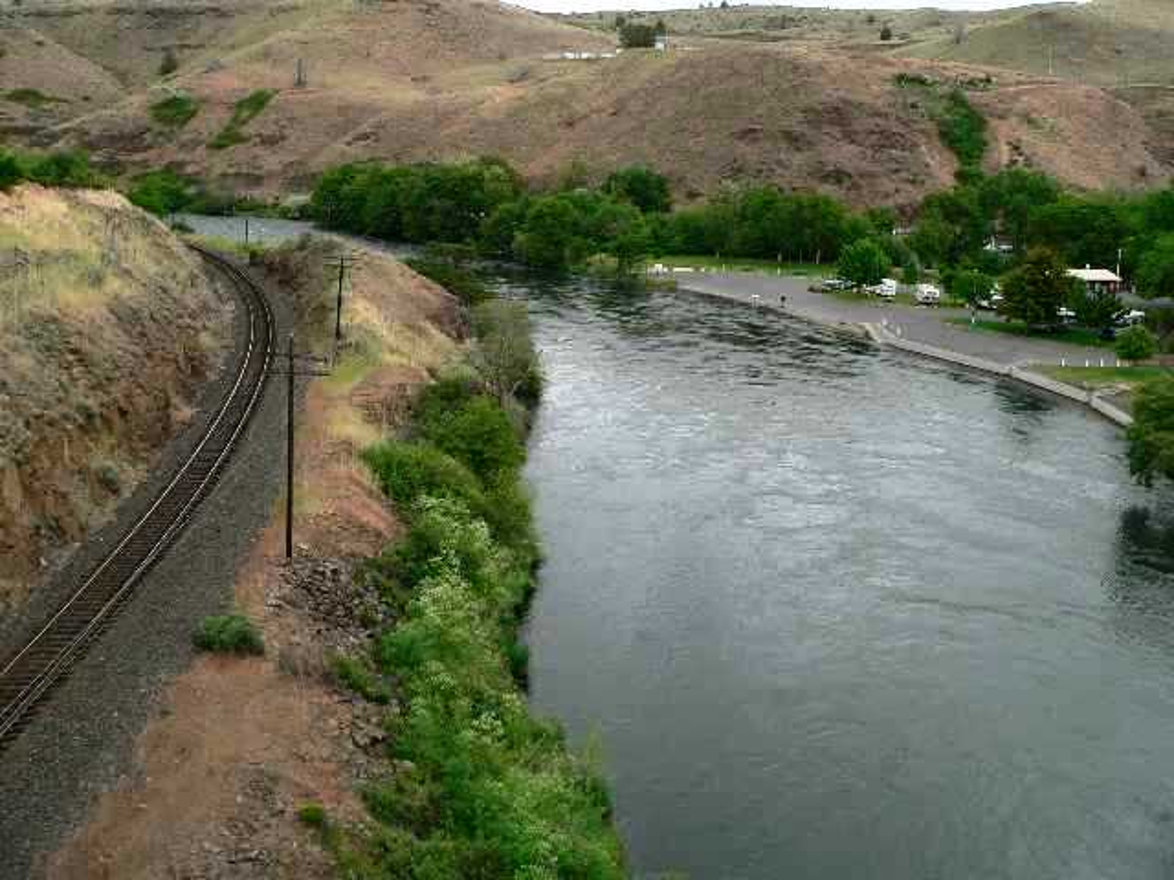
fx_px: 1221
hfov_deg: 51.4
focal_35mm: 36
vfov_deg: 39.7
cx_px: 587
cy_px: 440
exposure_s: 1/250
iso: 80
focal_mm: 6
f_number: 4
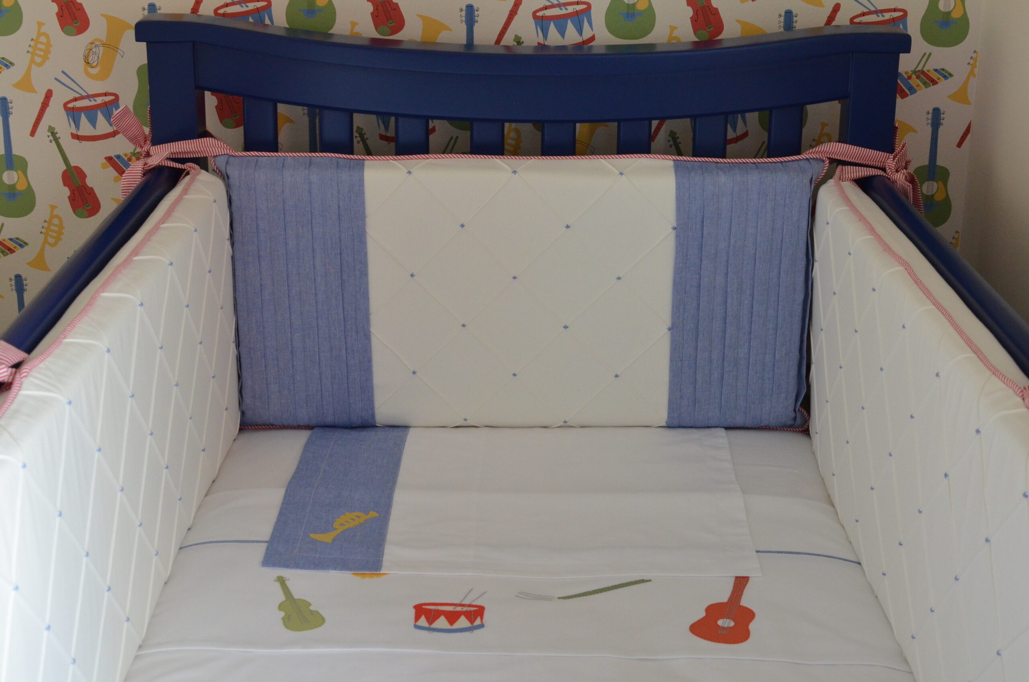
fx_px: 1498
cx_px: 514
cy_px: 341
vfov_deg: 25.6
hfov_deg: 37.9
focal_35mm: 52
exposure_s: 1/30
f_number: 9
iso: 1600
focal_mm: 35
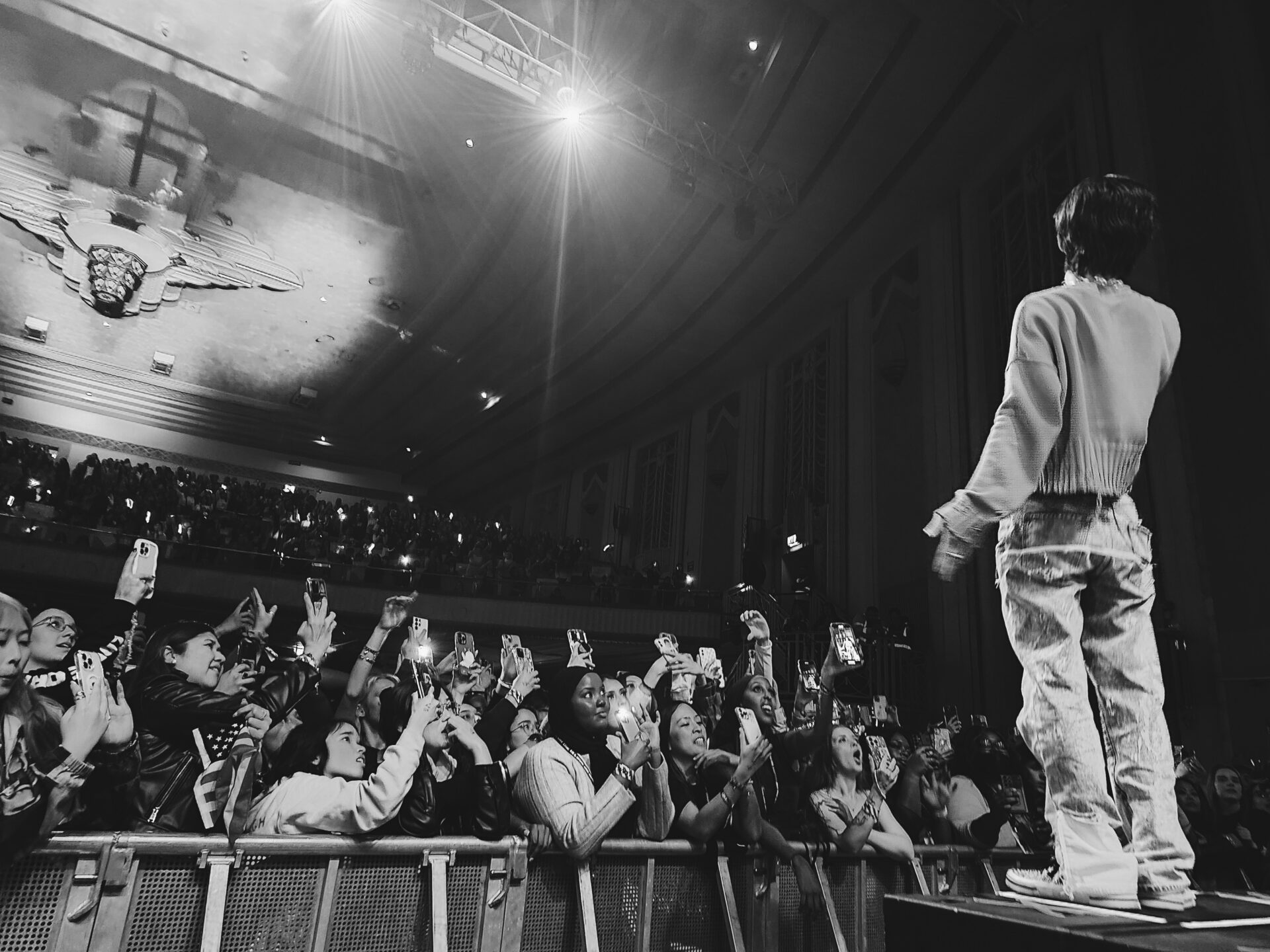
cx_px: 635
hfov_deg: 73.9
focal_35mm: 23
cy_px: 476
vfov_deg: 58.9
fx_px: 844
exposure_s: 1/25
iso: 640
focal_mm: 6.3
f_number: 1.7
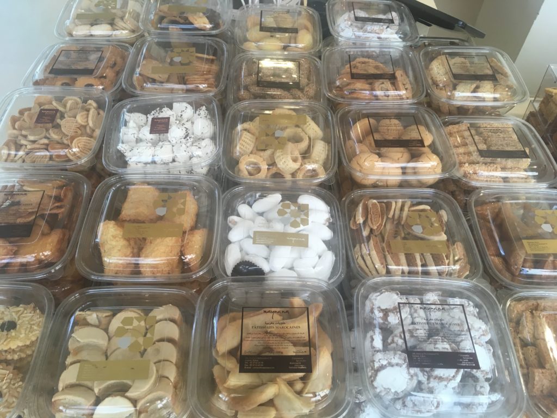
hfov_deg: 61.7
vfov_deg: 48.2
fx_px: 467
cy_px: 209
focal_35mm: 29
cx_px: 278
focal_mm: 4.15
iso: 40
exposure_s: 1/33
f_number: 2.2
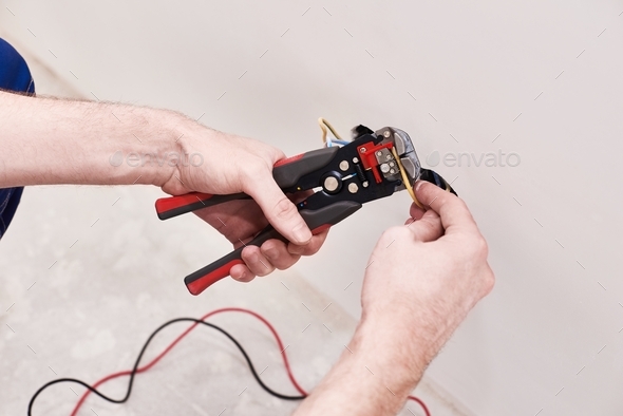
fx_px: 866
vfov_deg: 27.0
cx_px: 312
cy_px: 208
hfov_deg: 39.6
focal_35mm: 50
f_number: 4.5
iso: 200
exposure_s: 1/80
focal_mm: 50
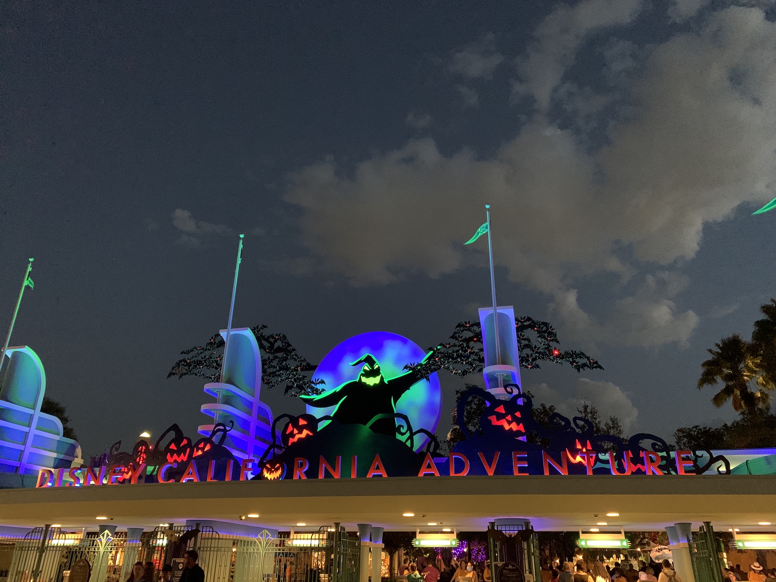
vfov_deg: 53.1
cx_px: 388
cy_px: 291
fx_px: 583
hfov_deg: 67.3
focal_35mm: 26
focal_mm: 4.25
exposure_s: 1/22
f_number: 1.8
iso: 640
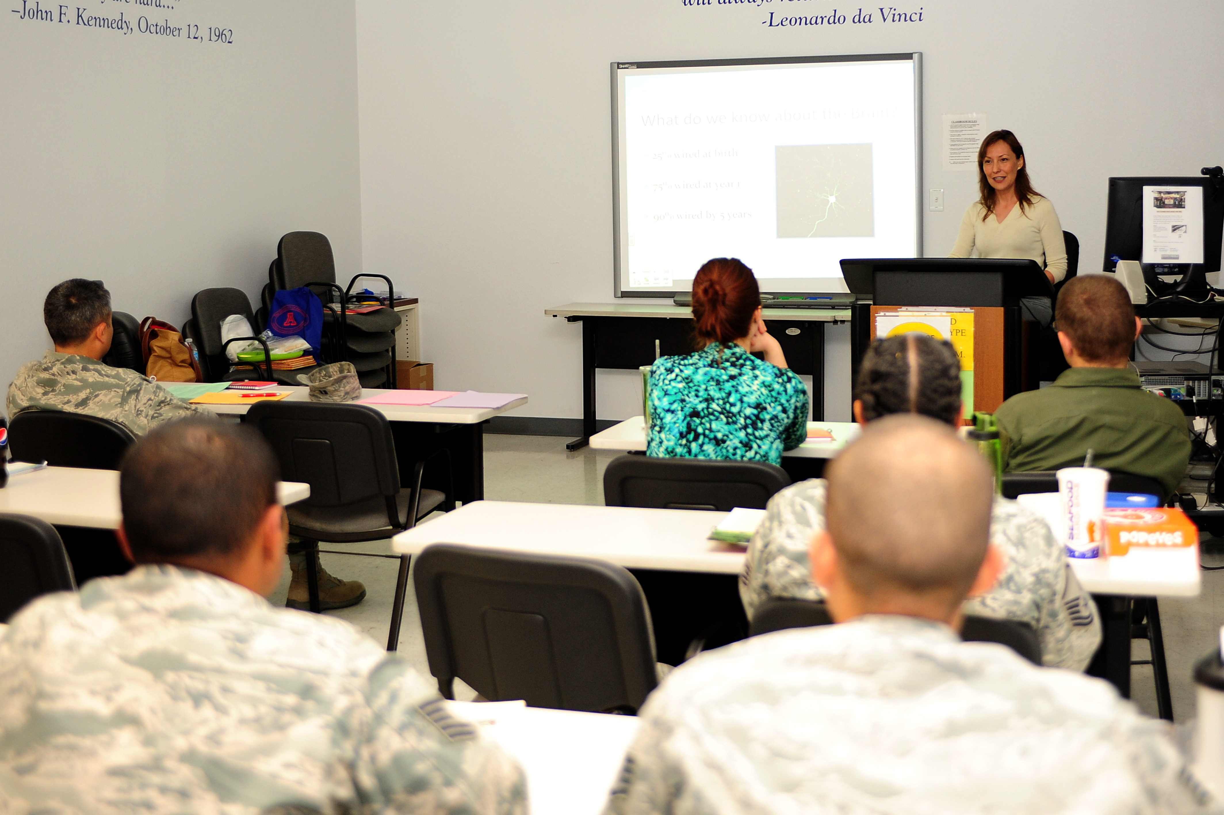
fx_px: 1291
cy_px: 408
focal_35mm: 38
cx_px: 612
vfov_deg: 35.0
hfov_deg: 50.7
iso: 500
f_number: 2.8
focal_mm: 38
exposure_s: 1/125
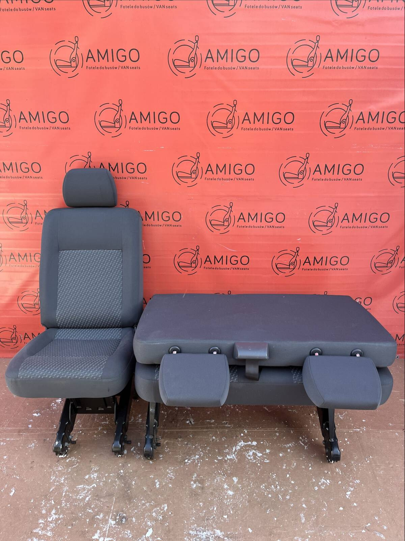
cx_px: 202
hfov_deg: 53.1
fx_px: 406
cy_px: 270
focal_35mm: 26
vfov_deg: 67.3
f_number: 1.6
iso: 50
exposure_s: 1/122
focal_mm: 5.1
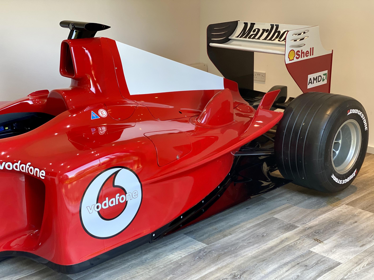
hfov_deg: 36.8
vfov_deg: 28.0
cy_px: 140
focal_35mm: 52
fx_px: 562
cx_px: 187
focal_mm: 6
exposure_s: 1/100
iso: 100
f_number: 2
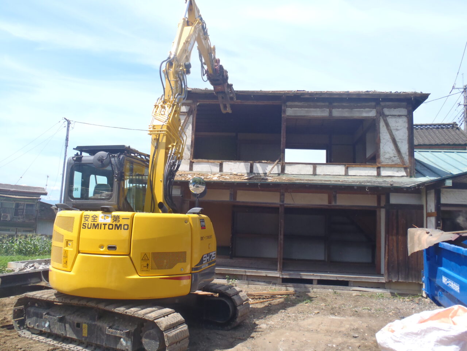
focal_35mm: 28
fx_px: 378
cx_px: 234
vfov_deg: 49.7
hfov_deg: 63.4
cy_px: 176
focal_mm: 5
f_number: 10
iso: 100
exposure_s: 1/60
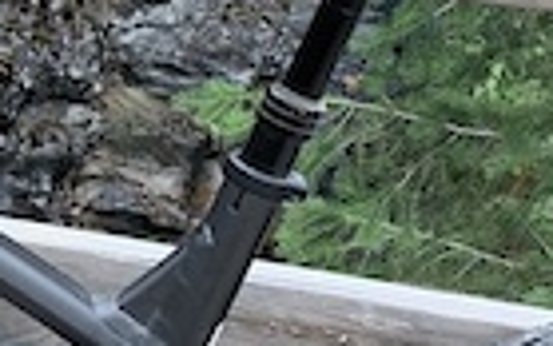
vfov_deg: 8.3
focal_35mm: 159
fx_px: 2397
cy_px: 123
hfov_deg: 12.4
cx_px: -326
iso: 25
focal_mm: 4.25
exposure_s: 1/302
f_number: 1.8
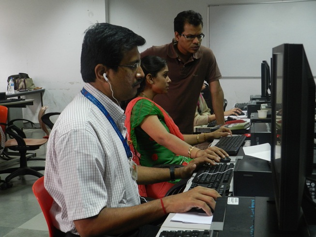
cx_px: 158
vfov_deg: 31.5
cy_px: 118
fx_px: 420
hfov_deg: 41.2
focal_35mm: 46
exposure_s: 1/15
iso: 400
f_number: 4.2
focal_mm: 8.1
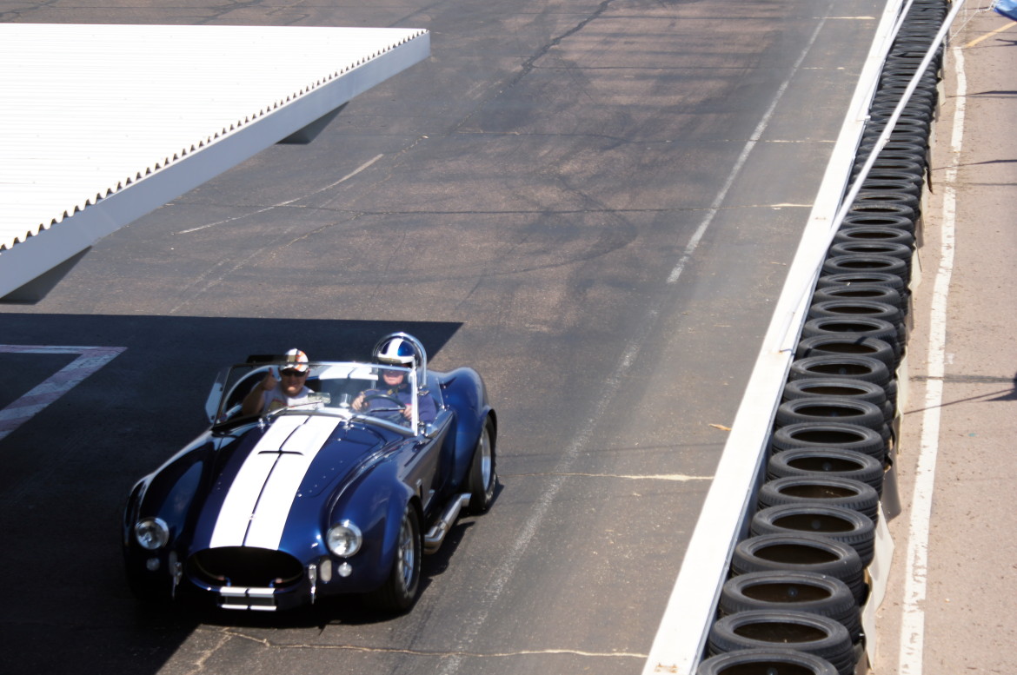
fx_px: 2963
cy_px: 338
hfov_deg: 19.5
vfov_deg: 13.0
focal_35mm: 105
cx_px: 508
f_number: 8
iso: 100
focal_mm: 70
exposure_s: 1/250
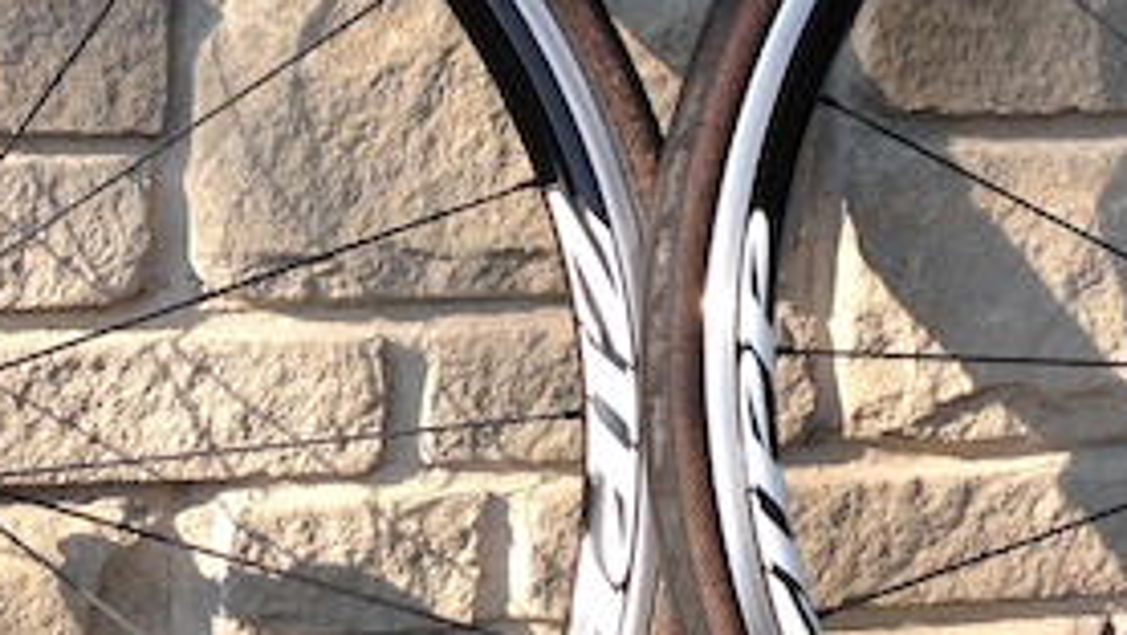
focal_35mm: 104
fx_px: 3109
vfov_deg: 11.7
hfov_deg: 20.5
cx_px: 460
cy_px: 305
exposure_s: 1/452
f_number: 2.4
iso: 50
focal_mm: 4.12
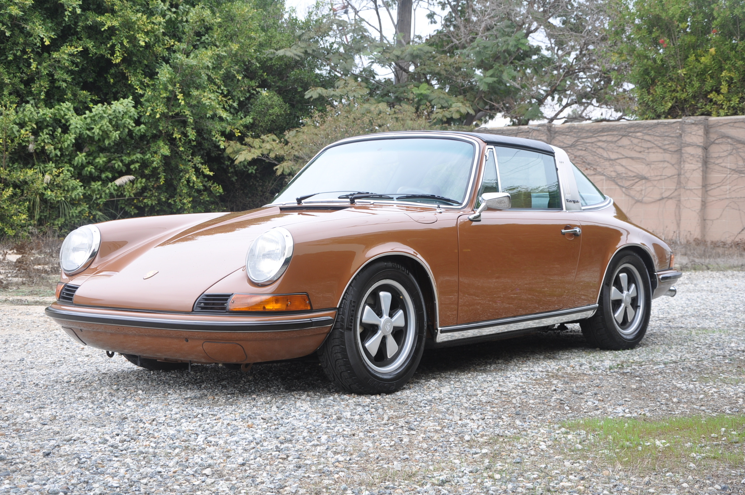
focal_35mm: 60
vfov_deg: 22.6
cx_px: 372
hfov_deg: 33.4
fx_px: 1240
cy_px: 248
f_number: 8
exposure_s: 1/60
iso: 200
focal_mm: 40
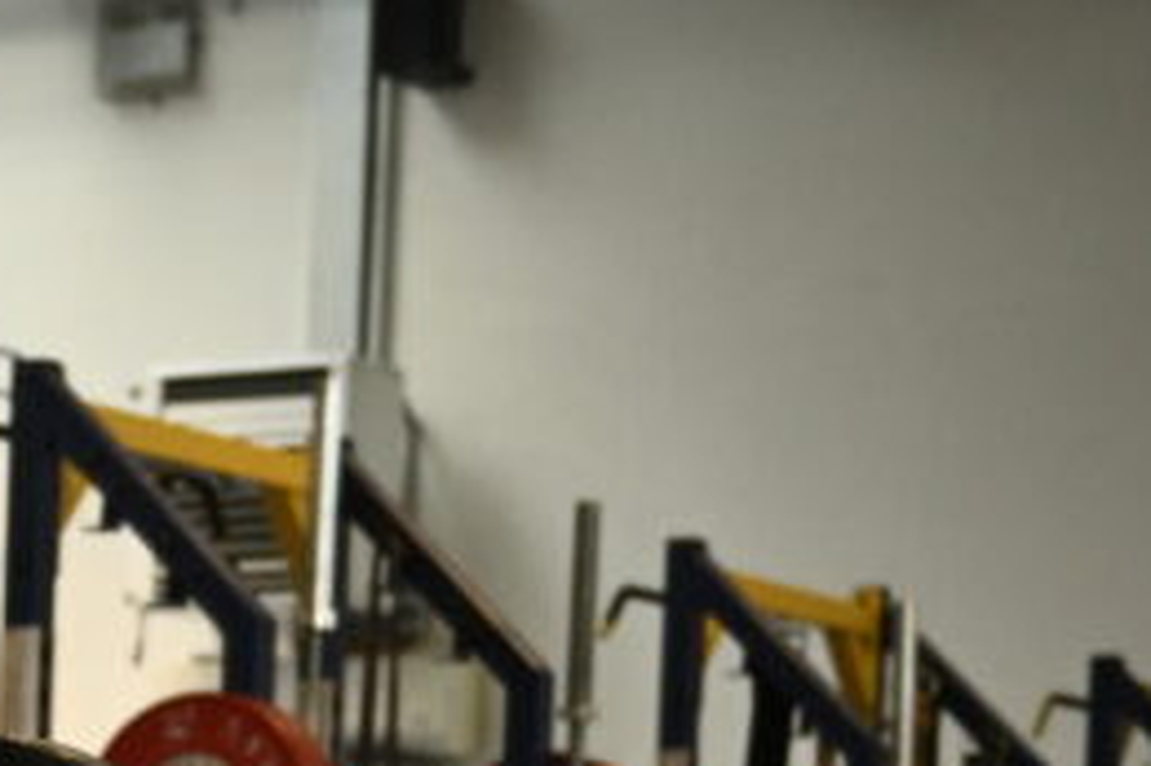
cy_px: 1470
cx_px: -668
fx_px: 5016
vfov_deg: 8.3
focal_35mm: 157
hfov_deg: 12.3
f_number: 2.8
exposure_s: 1/640
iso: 1600
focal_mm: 34
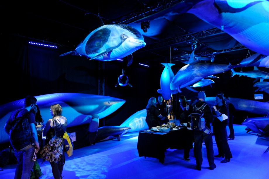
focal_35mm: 24
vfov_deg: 53.1
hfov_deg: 73.8
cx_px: 134
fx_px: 179
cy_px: 90
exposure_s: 1/50
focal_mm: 24
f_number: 4.5
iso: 2500
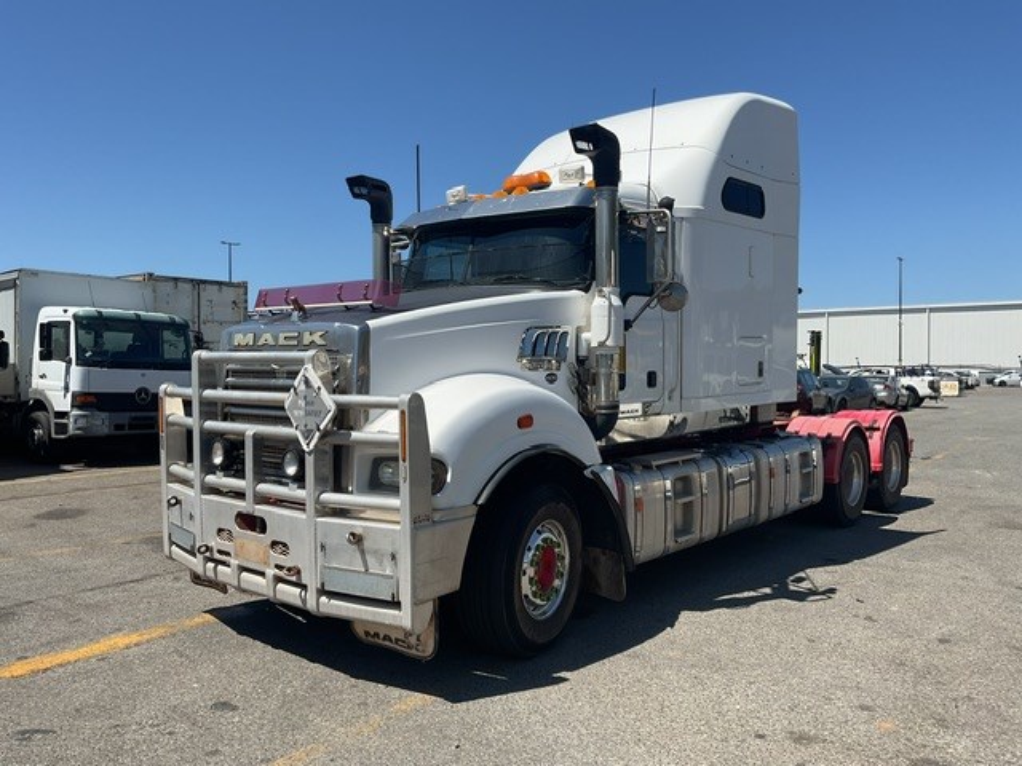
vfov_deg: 48.2
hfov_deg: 61.7
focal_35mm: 29
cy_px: 383
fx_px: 856
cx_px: 511
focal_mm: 3
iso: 16
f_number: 1.8
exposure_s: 1/2227
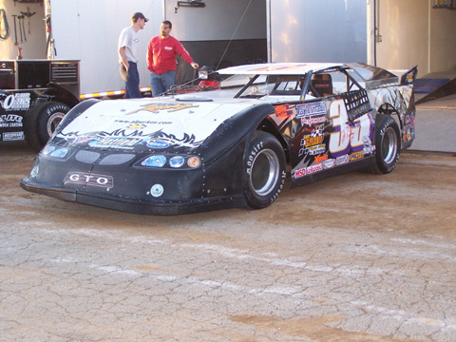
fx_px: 883
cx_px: 228
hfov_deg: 29.0
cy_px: 171
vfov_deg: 21.9
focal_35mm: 67
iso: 140
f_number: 3.2
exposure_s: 1/125
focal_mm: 11.1
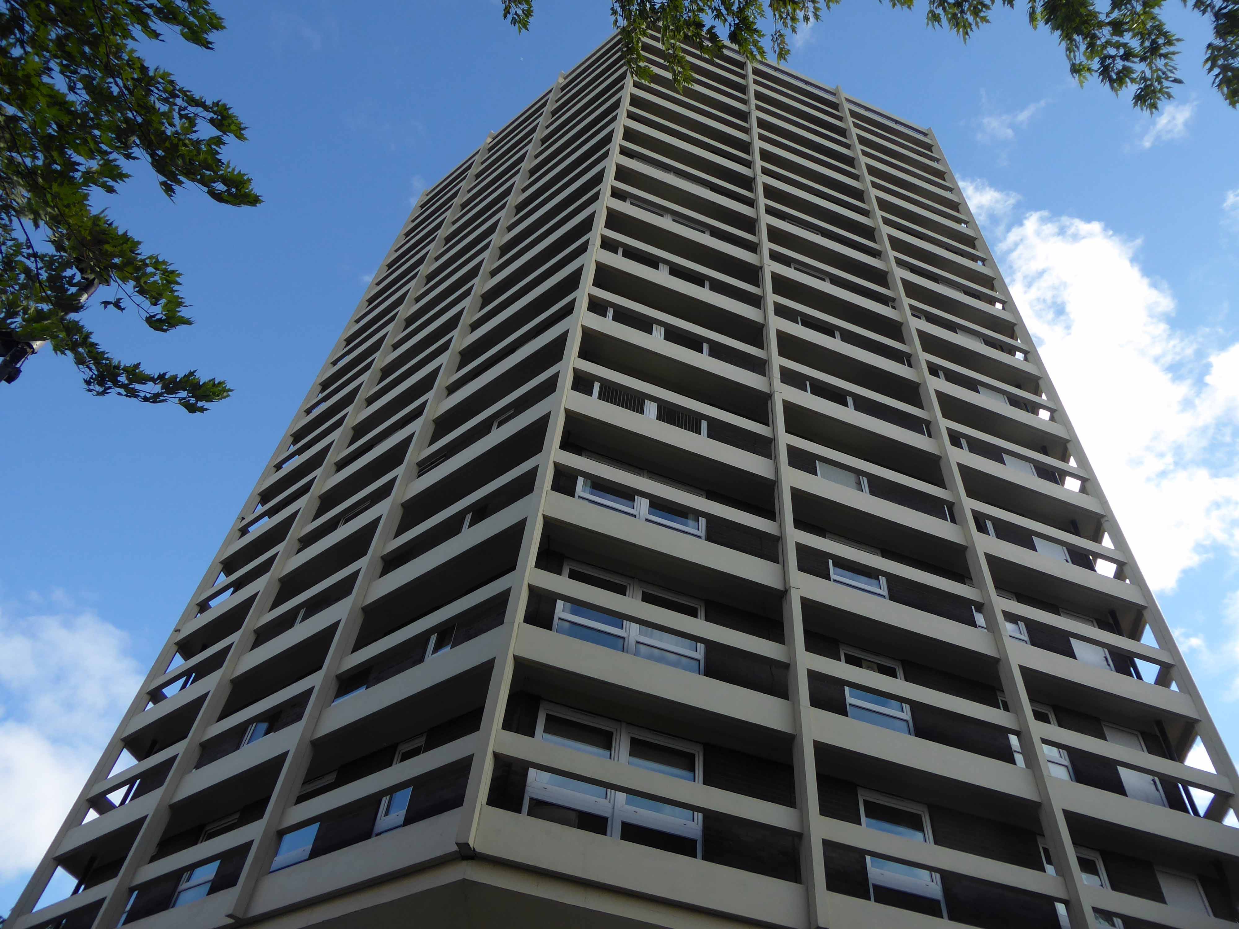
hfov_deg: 69.4
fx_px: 895
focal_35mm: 25
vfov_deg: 54.9
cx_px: 620
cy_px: 464
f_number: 3.3
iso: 80
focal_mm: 4.3
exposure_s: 1/640
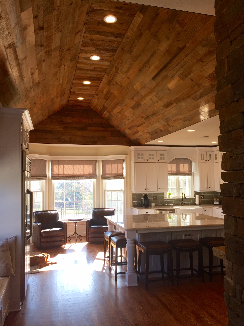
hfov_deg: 48.2
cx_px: 122
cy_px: 163
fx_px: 273
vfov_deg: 61.7
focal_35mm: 29
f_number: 2.2
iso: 32
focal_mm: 4.15
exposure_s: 1/120
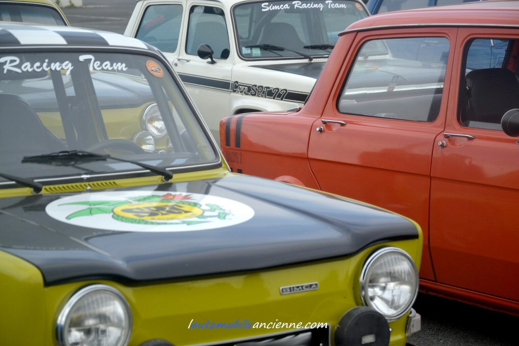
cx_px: 260
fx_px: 1730
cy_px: 173
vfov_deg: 11.4
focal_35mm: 120
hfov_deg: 17.1
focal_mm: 80
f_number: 5.3
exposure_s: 1/800
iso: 400
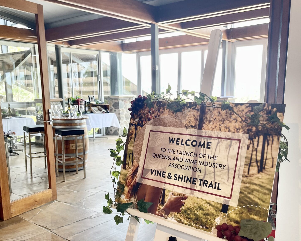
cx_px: 150
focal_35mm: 34
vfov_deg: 43.2
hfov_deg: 52.9
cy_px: 143
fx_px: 303
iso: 64
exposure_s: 1/100
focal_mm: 5.1
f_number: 1.6
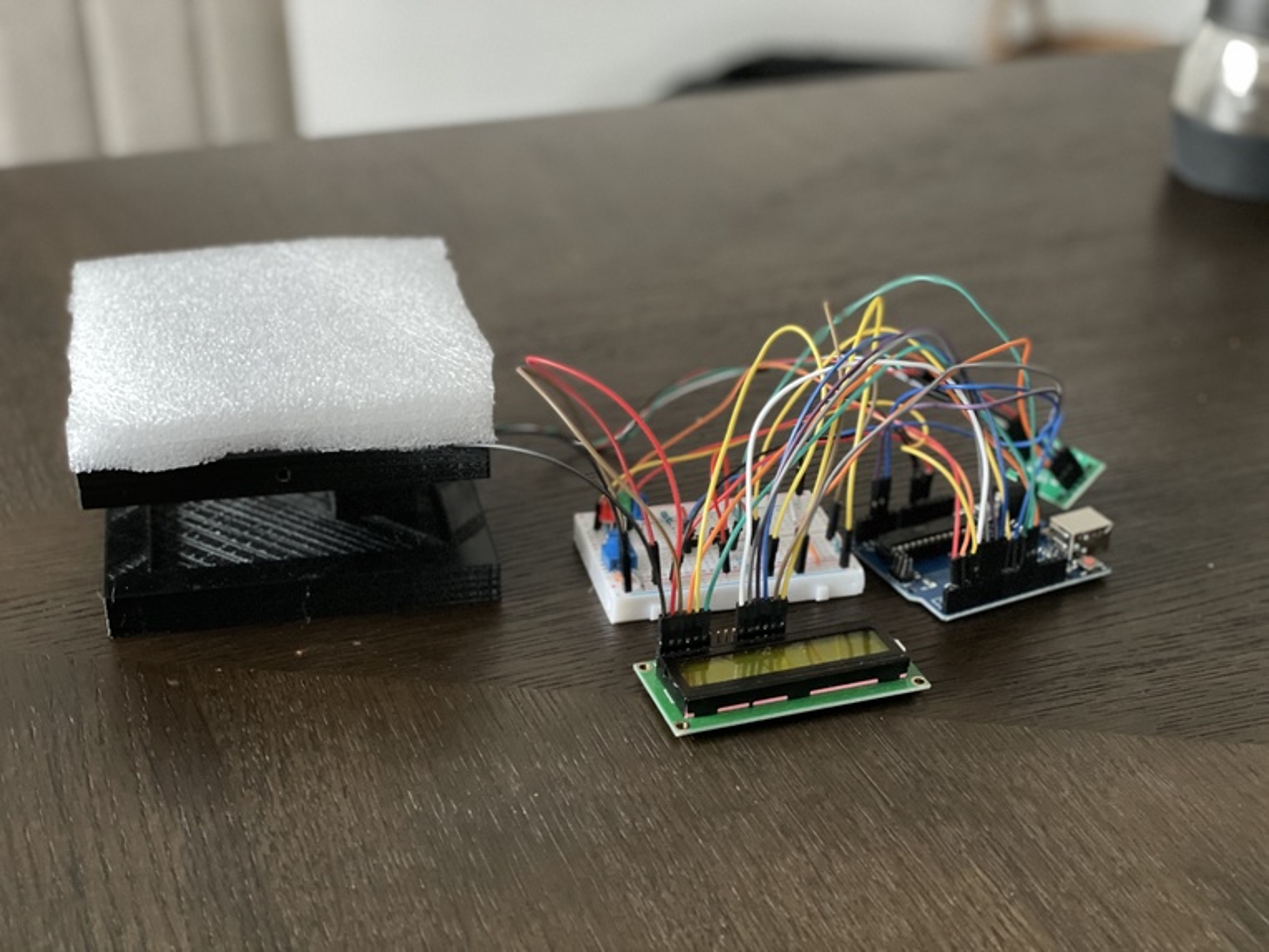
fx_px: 1906
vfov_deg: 28.0
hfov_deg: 36.8
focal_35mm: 52
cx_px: 634
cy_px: 476
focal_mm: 6
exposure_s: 1/18
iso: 500
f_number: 2
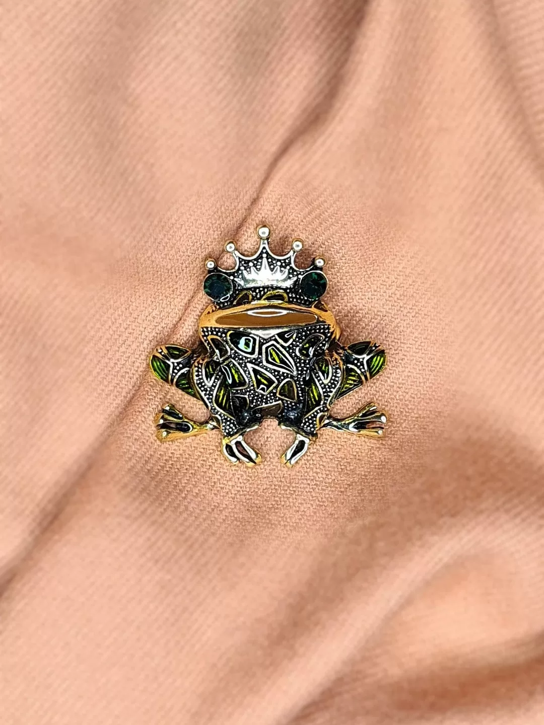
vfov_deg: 67.3
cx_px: 272
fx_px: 545
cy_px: 362
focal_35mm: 26
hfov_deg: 53.1
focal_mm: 5.4
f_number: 1.8
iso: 50
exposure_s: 1/60
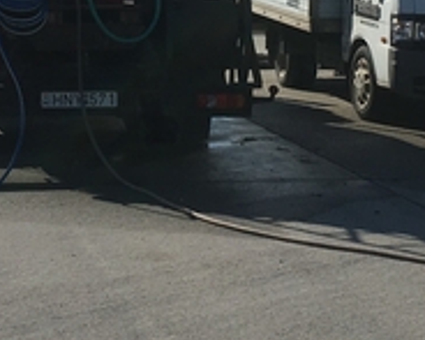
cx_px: 132
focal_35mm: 123
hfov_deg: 15.6
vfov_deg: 12.4
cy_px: 19
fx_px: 1546
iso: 25
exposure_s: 1/3497
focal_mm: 4.15
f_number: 2.2
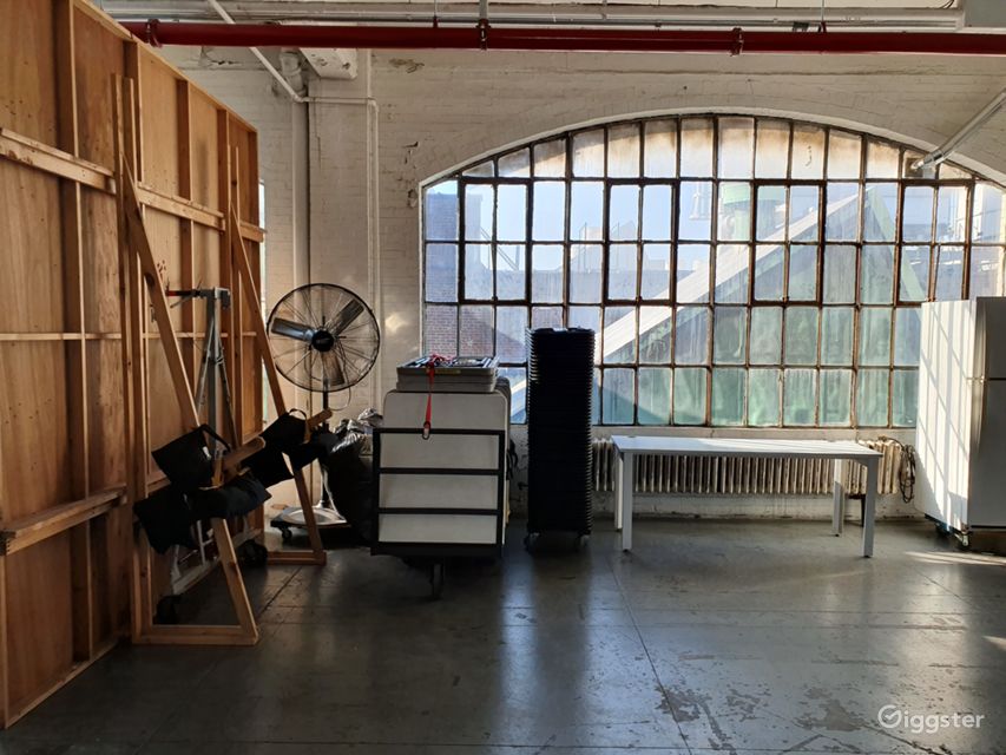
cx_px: 503
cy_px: 378
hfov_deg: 67.3
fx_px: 756
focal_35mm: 26
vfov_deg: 53.1
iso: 50
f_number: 2.4
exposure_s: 1/314
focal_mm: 4.32
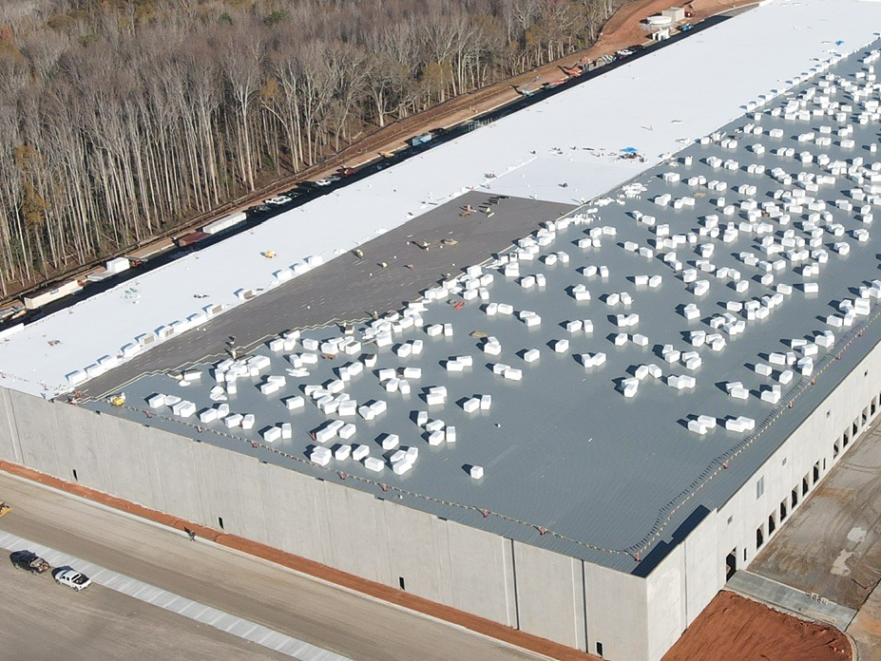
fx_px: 1349
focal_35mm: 53
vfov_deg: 27.5
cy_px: 272
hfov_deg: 35.6
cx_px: 630
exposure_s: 1/640
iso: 100
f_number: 2.8
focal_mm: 4.5
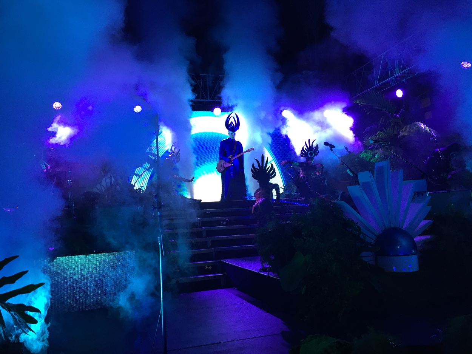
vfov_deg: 48.2
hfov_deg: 61.7
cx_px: 236
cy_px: 177
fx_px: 395
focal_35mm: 29
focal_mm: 4.15
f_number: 2.2
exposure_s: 1/30
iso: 40
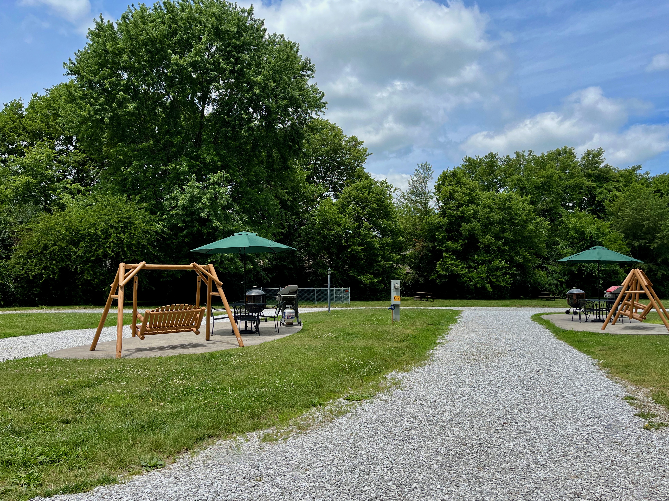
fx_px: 502
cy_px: 250
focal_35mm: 26
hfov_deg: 67.3
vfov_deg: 53.1
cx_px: 334
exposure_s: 1/3745
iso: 50
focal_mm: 5.1
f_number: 1.6
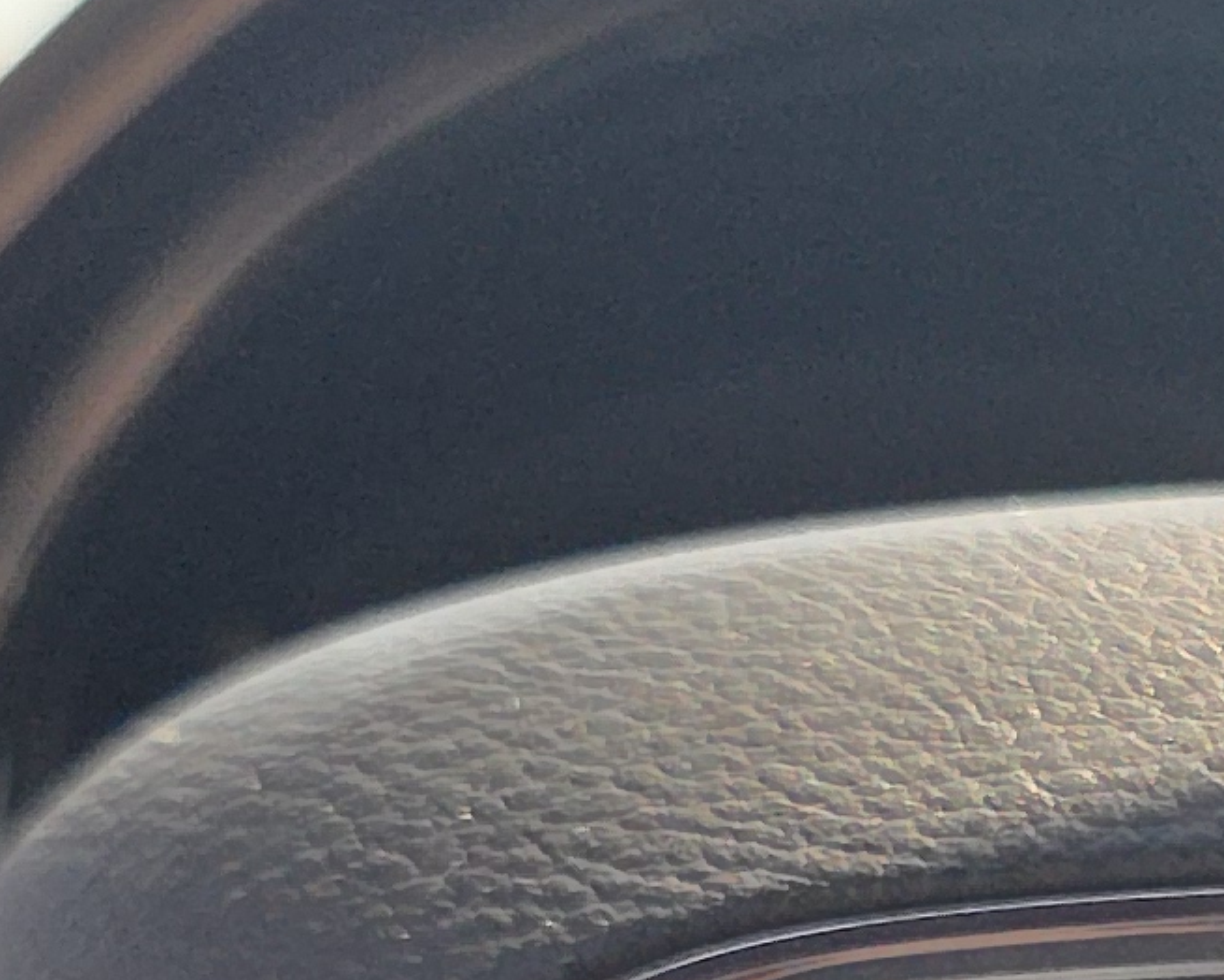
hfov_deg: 13.5
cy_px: 1558
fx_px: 4963
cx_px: 1603
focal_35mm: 137
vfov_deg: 10.8
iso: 80
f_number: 1.7
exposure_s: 1/1978
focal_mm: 6.3
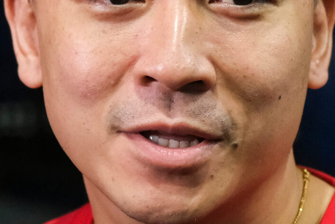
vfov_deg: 5.0
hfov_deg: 7.5
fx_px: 2541
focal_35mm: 273
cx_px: 155
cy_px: 77
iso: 3200
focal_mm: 50
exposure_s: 1/320
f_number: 2.8
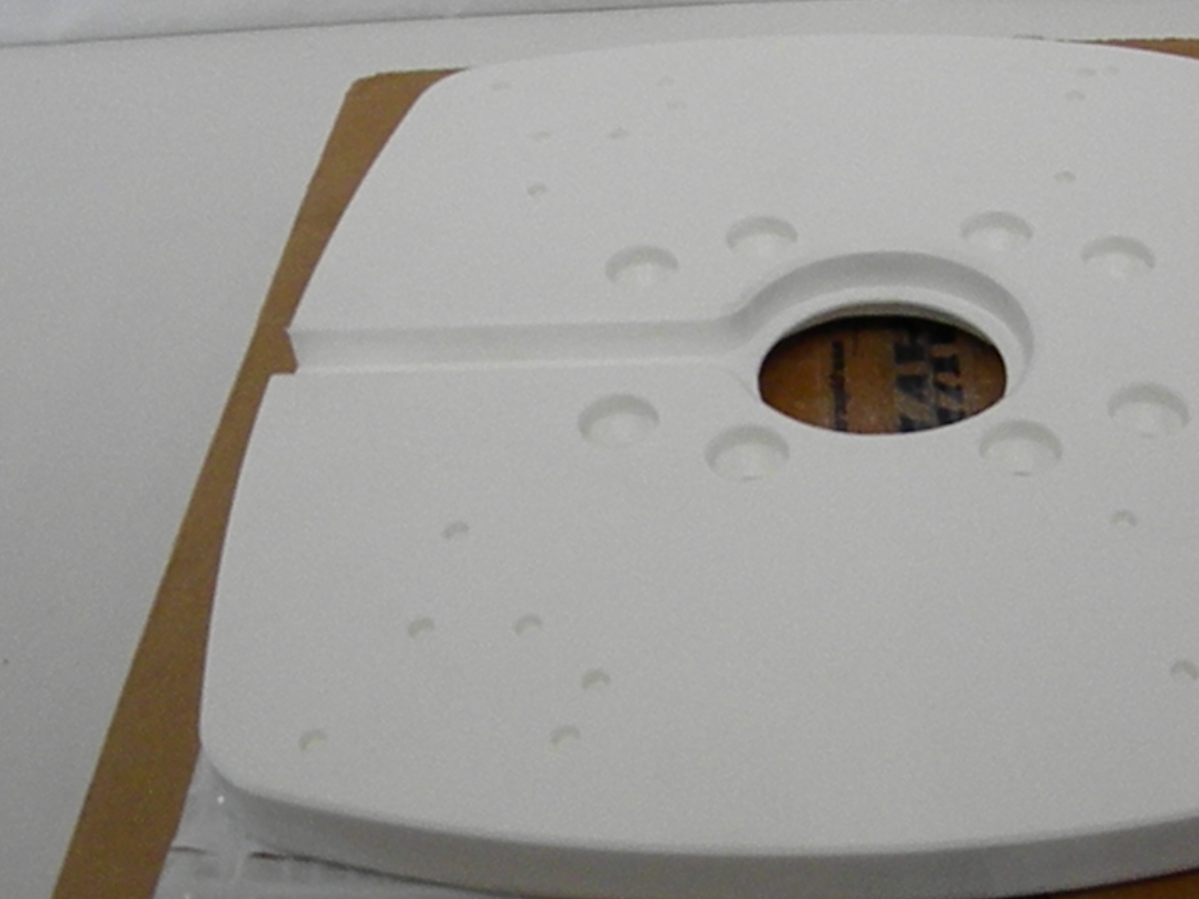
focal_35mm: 48
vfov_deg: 30.2
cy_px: 529
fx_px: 1662
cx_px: 867
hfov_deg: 38.8
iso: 720
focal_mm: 5
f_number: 3.5
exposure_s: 1/1000
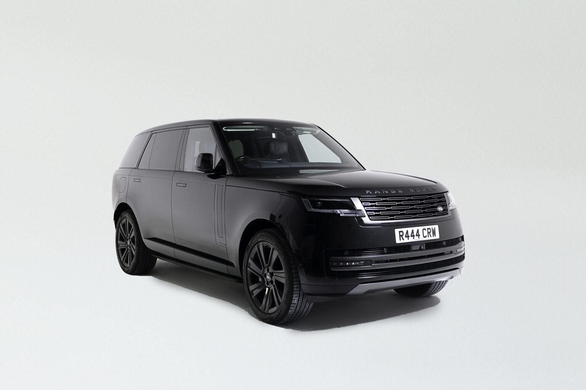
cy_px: 195
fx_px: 700
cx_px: 293
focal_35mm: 43
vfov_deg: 31.2
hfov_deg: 45.4
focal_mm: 28.9
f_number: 3.2
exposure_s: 1/60
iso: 320
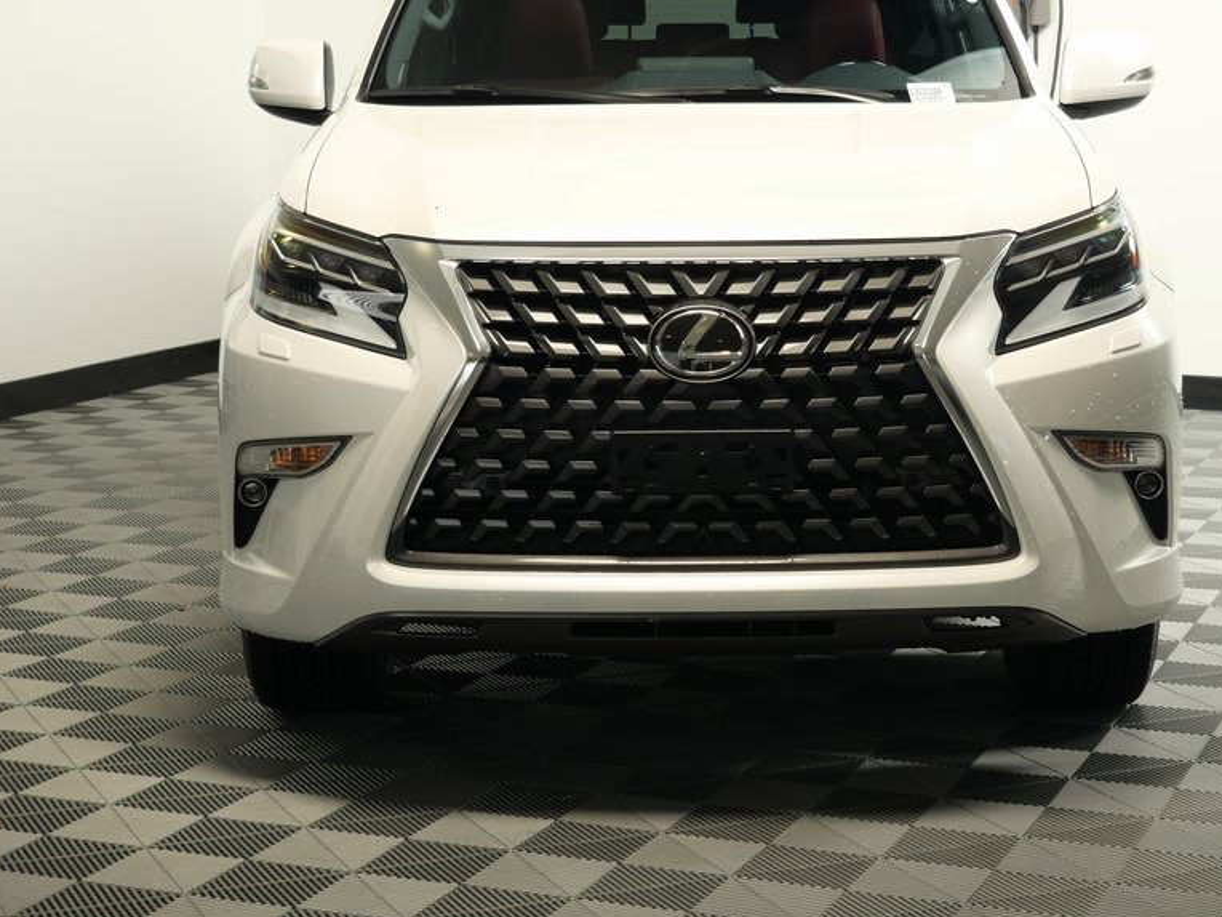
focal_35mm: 67
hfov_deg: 28.9
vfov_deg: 21.9
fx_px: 2365
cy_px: 320
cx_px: 704
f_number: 4.5
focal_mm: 25
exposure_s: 1/200
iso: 200
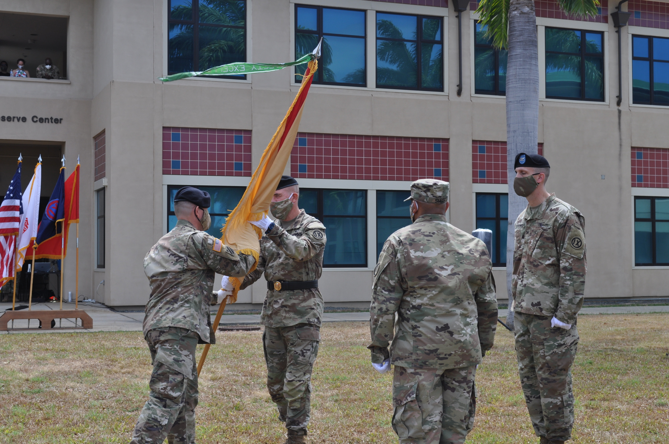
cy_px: 222
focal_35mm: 54
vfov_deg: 25.0
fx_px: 1002
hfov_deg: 36.9
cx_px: 334
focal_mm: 36
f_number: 8
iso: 200
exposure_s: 1/250
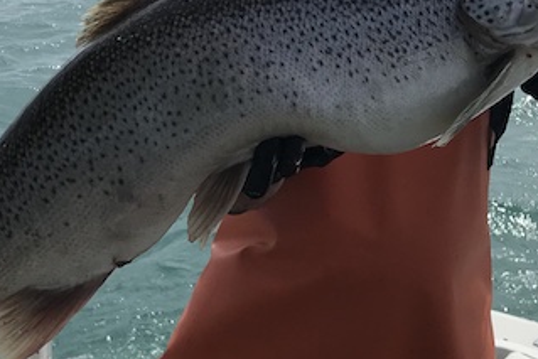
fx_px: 1091
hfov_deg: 27.3
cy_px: -8
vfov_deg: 18.2
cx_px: 400
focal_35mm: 73
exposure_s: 1/4808
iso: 25
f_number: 1.8
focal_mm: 3.99
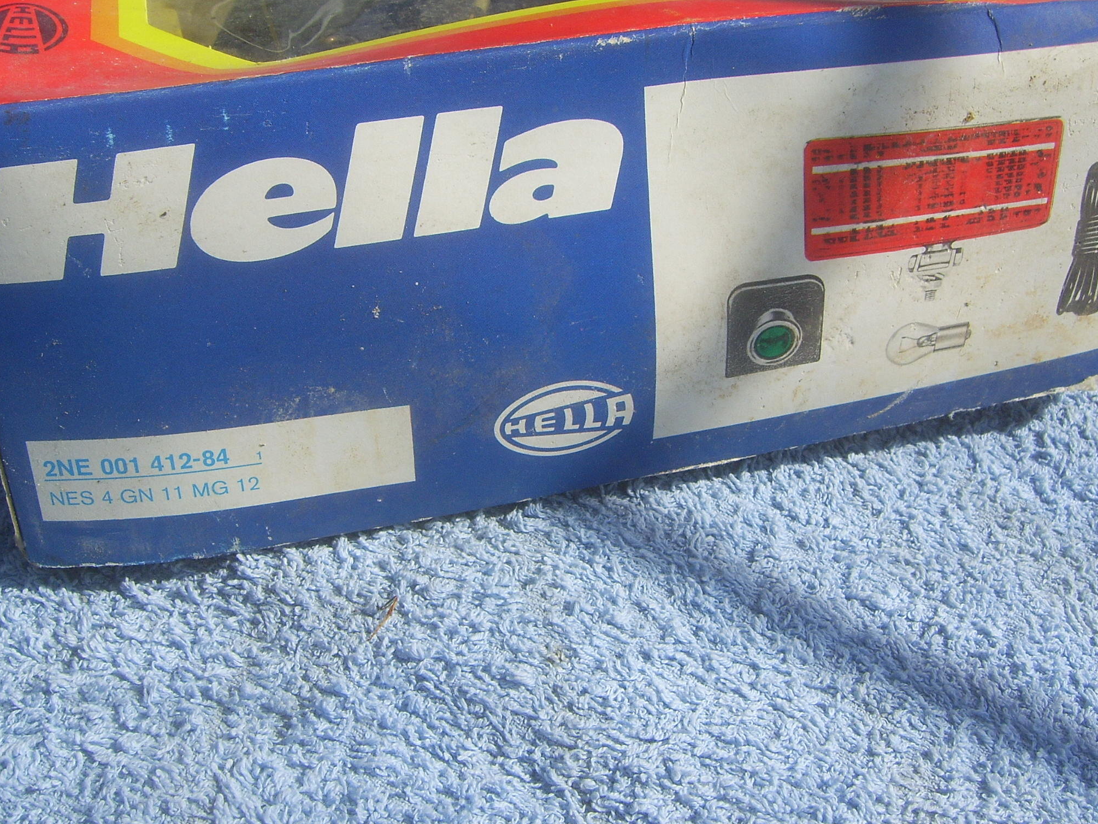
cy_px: 322
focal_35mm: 49
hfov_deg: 38.9
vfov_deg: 29.6
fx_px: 1554
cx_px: 582
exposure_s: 1/320
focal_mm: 7.8
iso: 50
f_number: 6.4
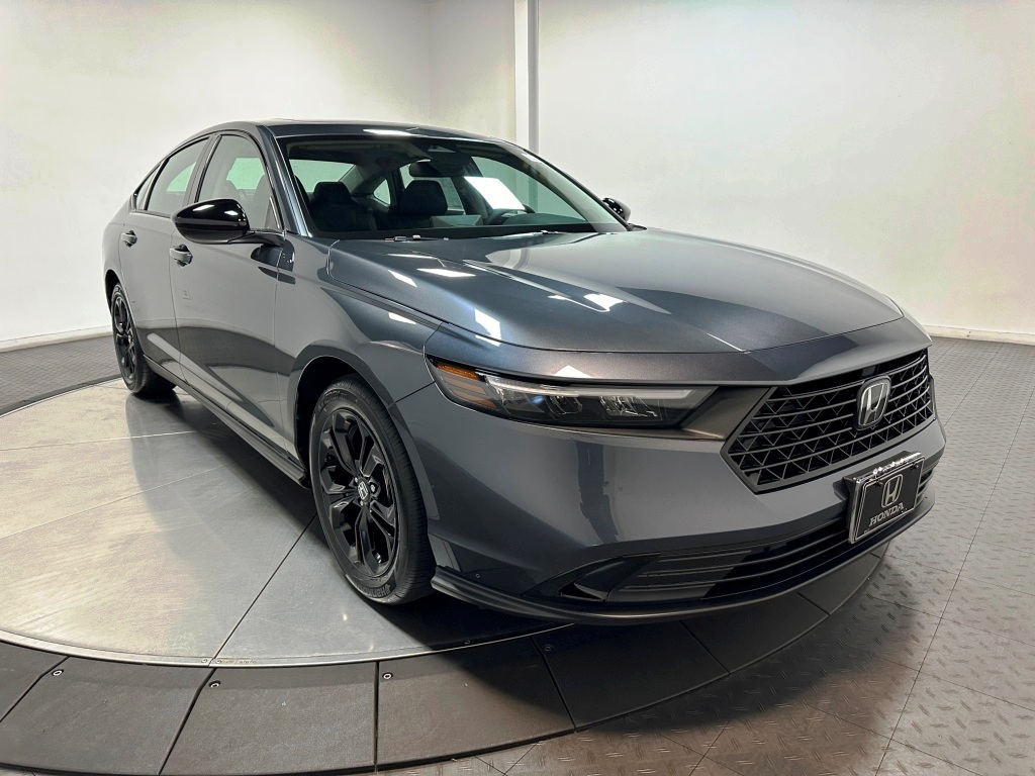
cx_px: 518
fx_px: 718
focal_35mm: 24
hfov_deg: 71.6
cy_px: 388
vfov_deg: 56.8
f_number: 1.78
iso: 320
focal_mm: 6.86
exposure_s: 1/60
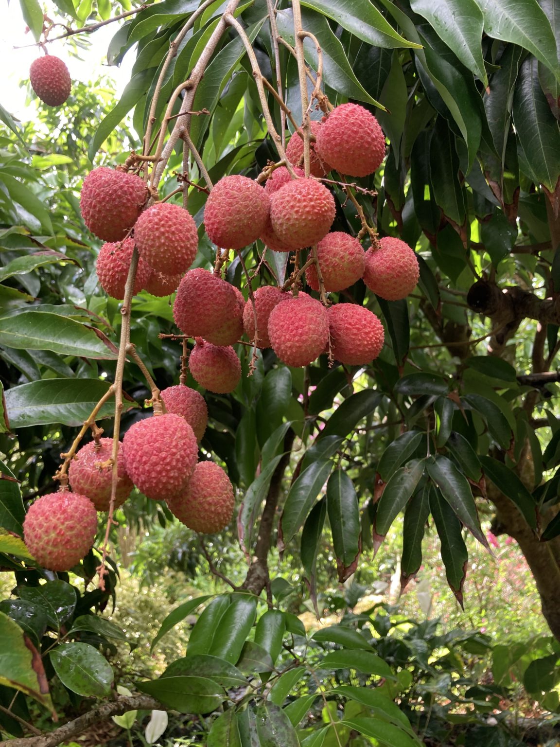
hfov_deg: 49.7
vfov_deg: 63.4
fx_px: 604
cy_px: 374
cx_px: 280
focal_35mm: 28
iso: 50
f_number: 1.8
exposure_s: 1/121
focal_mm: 3.99
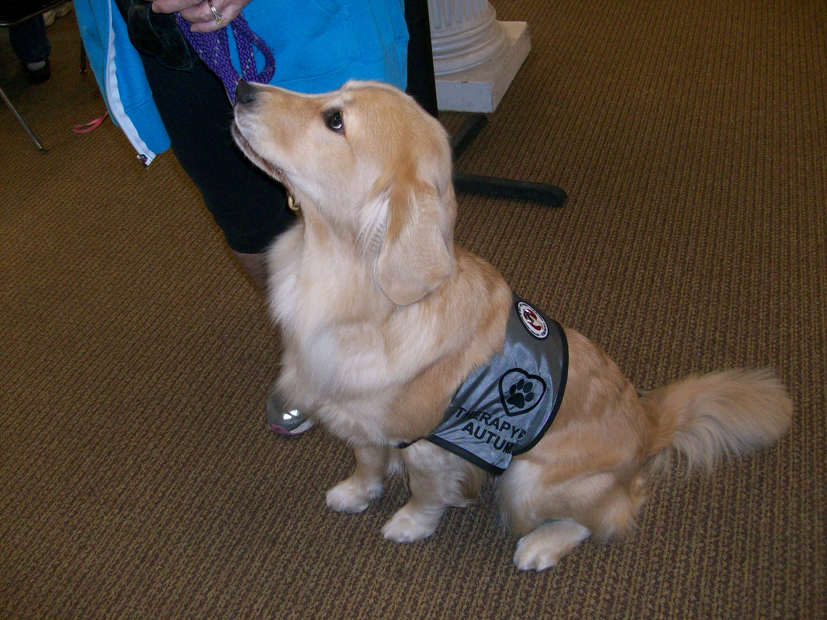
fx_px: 812
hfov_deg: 54.0
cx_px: 414
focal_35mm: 34
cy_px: 310
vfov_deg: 41.8
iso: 160
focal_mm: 5.7
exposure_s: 1/60
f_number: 2.8
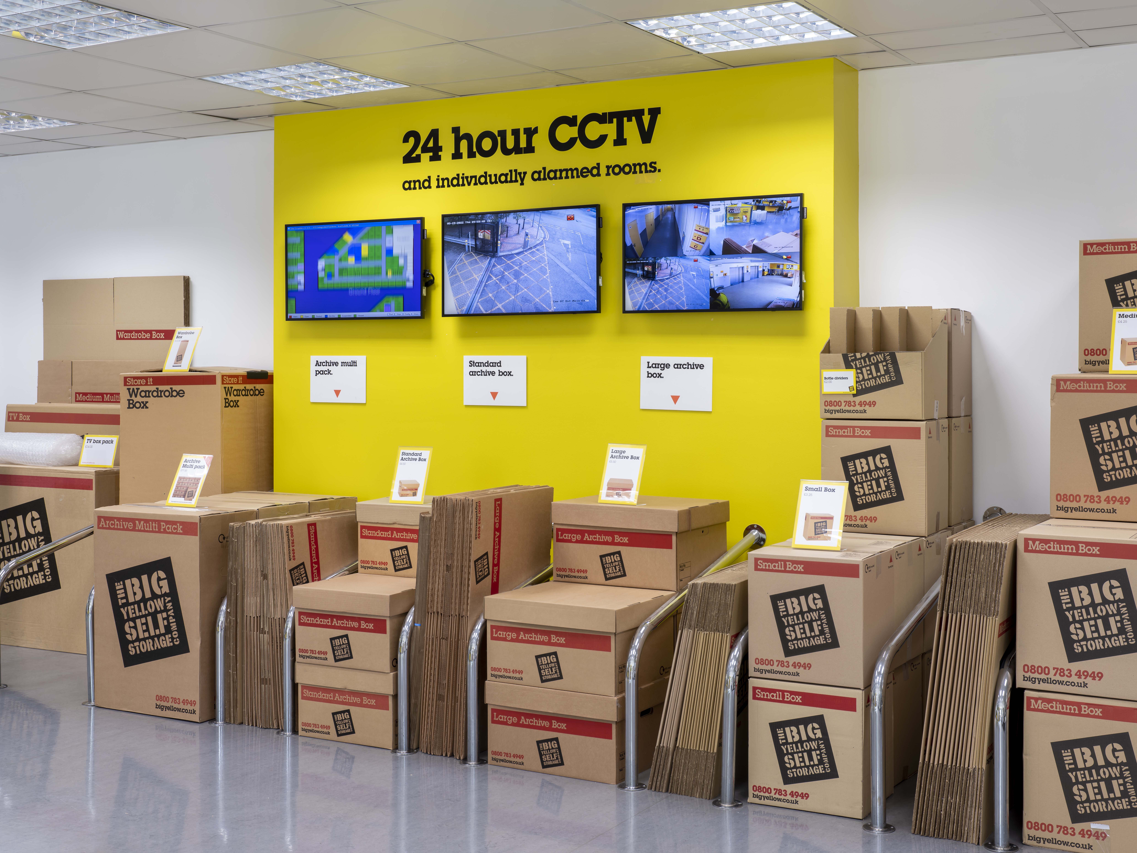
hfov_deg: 42.1
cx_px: 568
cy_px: 426
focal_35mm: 45
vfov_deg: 32.2
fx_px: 1478
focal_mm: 56.5
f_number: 11
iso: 100
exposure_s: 1/2
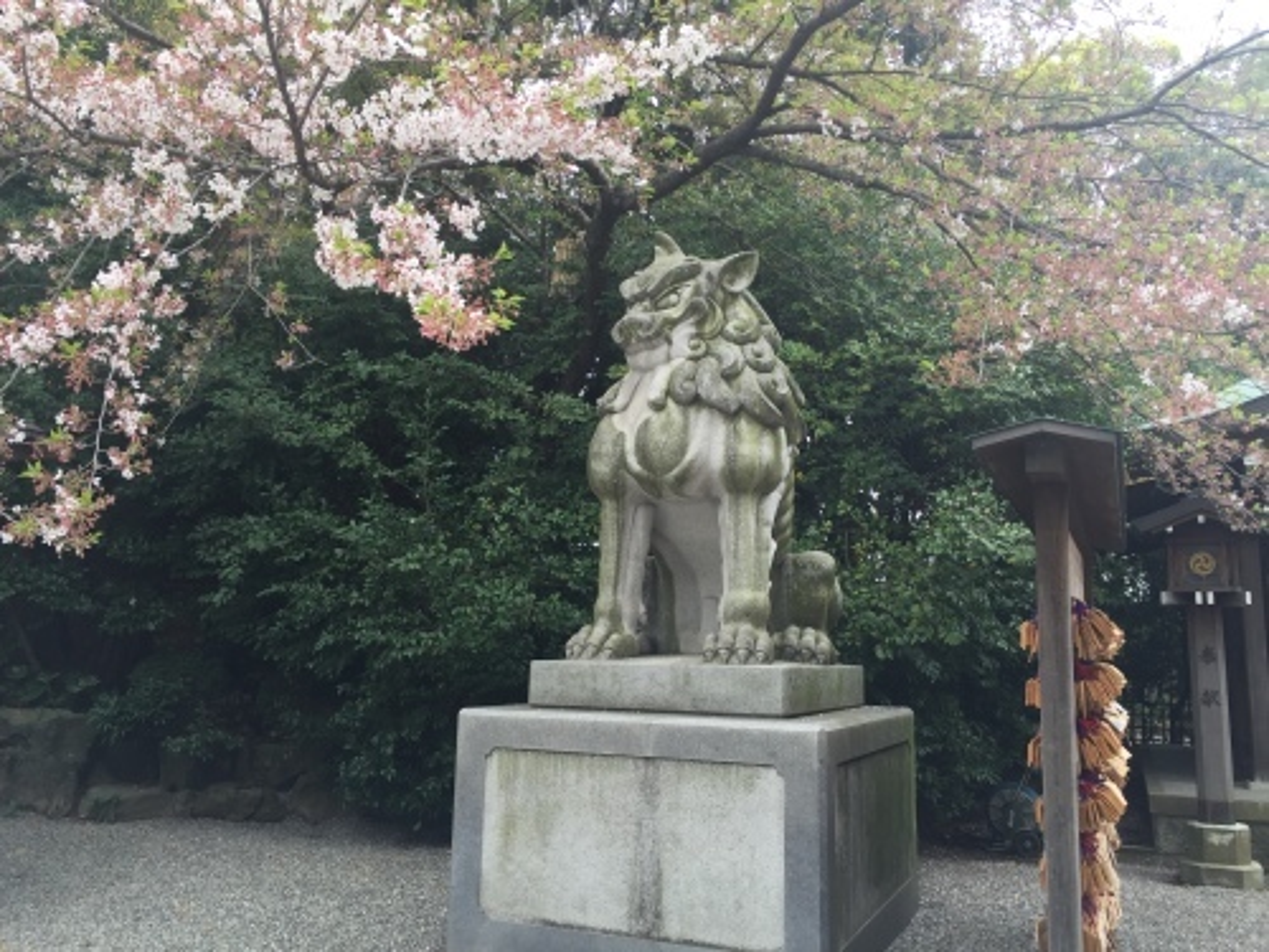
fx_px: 1063
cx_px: 634
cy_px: 476
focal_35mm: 29
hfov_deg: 61.7
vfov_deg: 48.2
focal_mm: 4.15
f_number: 2.2
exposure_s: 1/240
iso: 32
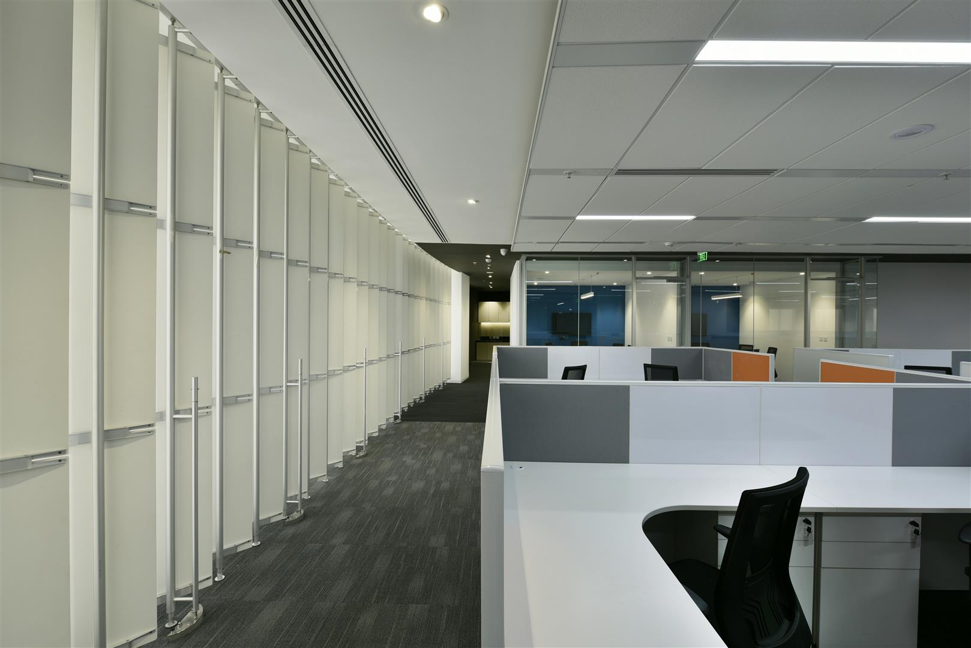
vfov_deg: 73.8
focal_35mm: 16
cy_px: 324
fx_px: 432
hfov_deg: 96.7
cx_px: 486
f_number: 7.1
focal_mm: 16
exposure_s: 1/6
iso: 31
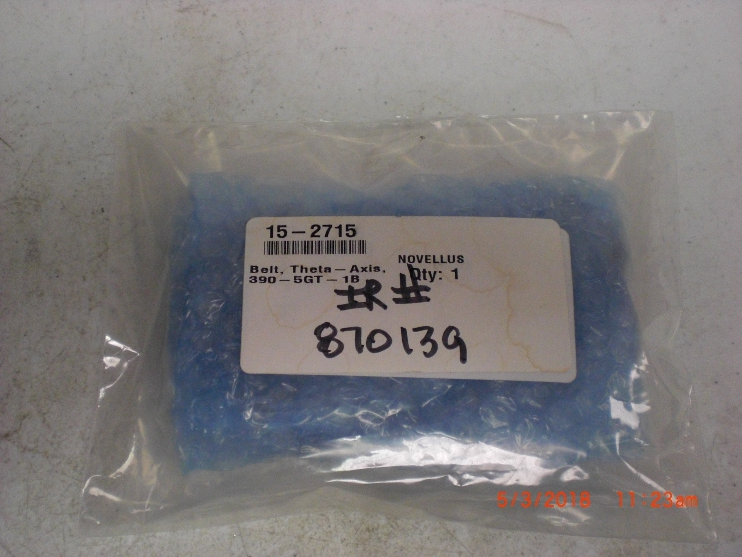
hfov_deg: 49.0
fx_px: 815
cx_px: 371
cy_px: 278
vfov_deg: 37.7
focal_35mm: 38
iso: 400
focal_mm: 6.3
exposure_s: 1/100
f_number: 3.1
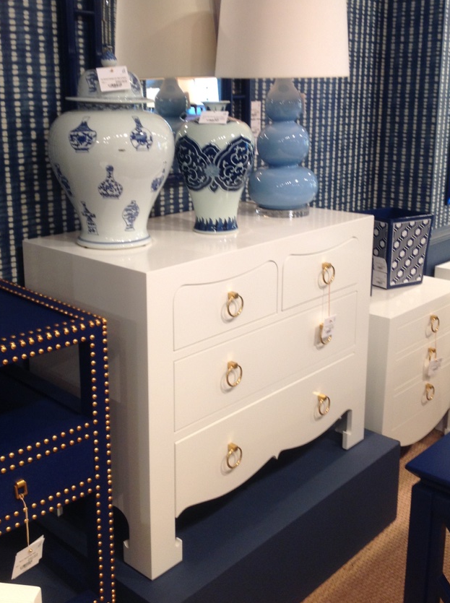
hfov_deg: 33.5
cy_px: 251
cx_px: 208
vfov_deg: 43.8
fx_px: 748
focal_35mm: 43
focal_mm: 4.28
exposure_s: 1/15
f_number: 2.4
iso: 64
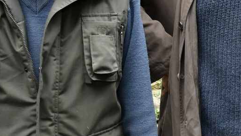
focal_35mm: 120
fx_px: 767
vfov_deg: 10.1
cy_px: 48
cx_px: 293
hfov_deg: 17.0
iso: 500
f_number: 8
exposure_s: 1/125
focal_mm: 22
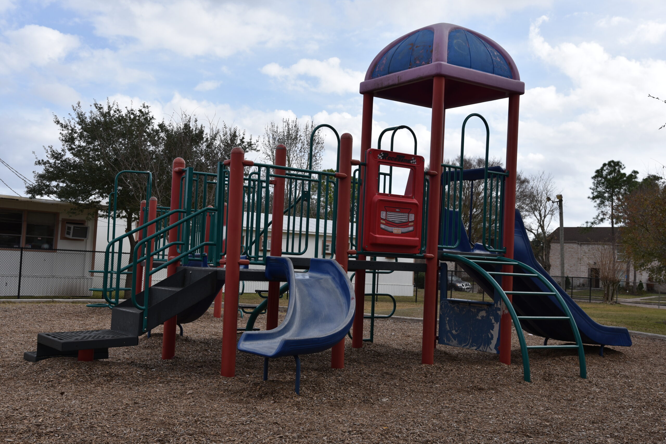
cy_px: 222
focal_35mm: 40
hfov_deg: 48.5
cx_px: 333
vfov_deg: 33.4
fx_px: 740
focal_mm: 40
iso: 200
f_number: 9
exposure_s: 1/320
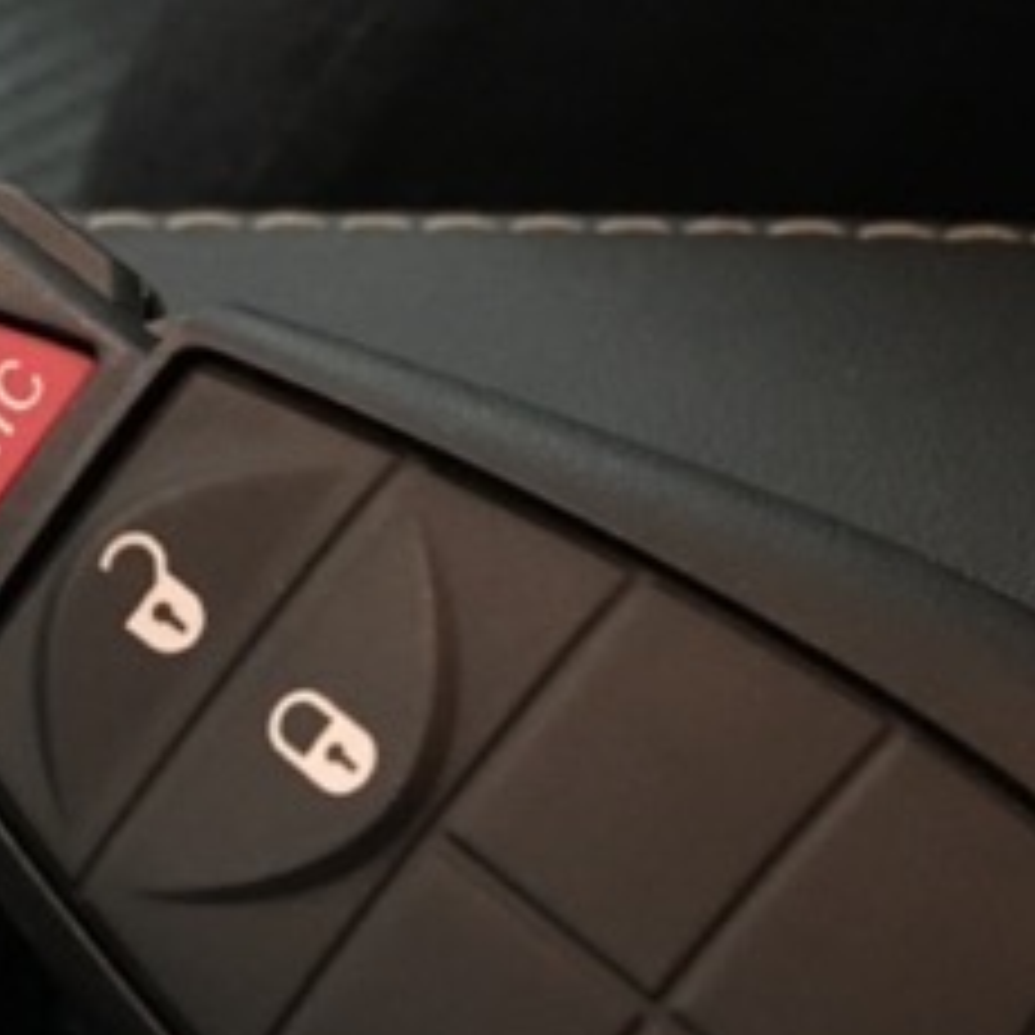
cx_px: 256
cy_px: 1156
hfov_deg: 19.4
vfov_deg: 18.7
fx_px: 3011
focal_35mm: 89
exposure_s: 1/15
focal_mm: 4.15
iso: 500
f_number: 2.2
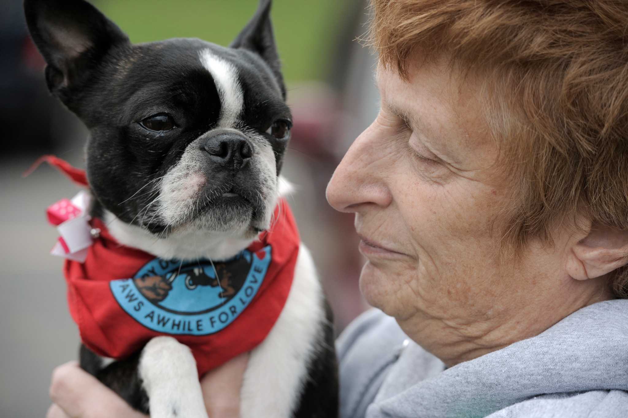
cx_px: 314
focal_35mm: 190
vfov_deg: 7.2
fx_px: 3312
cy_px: 209
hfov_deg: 10.8
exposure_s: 1/500
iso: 640
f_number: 5.6
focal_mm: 190
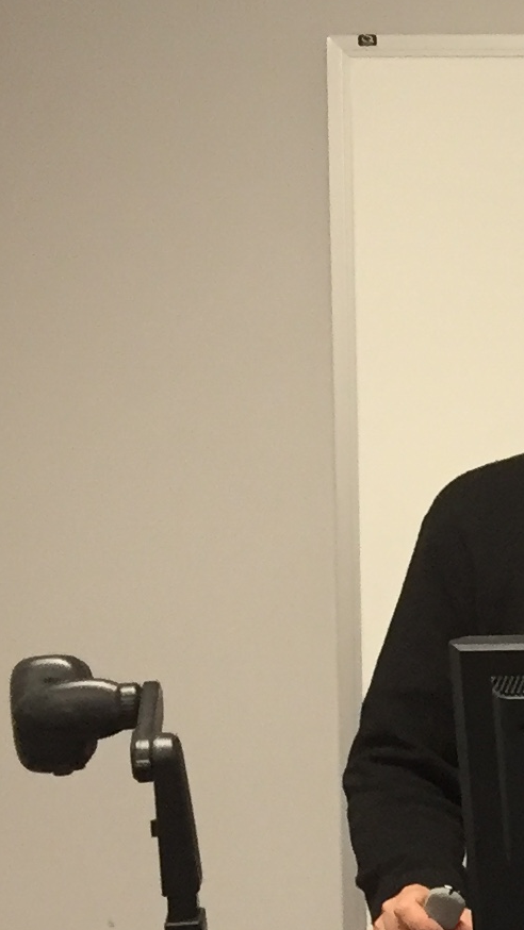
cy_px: 575
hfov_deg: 8.9
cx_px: 1395
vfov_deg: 18.1
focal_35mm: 118
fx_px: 2913
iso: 80
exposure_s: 1/30
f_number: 2.2
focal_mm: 4.15
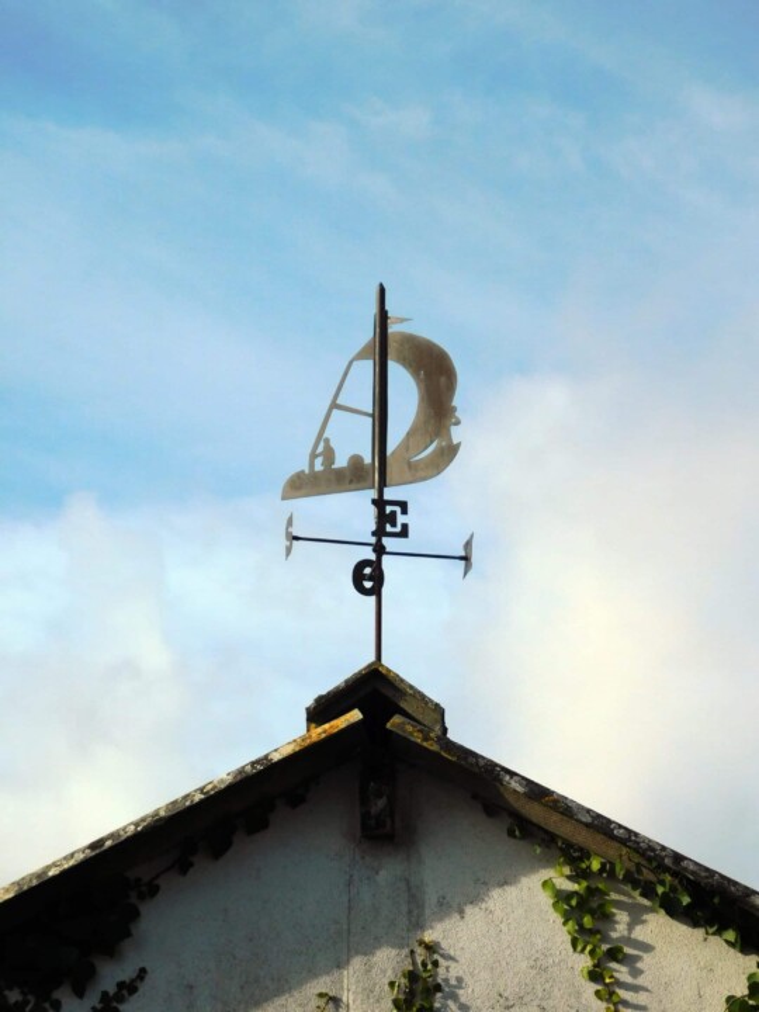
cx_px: 380
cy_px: 506
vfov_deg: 14.7
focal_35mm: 134
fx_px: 3917
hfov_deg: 11.1
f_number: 5
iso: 125
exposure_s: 1/1250
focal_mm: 23.7
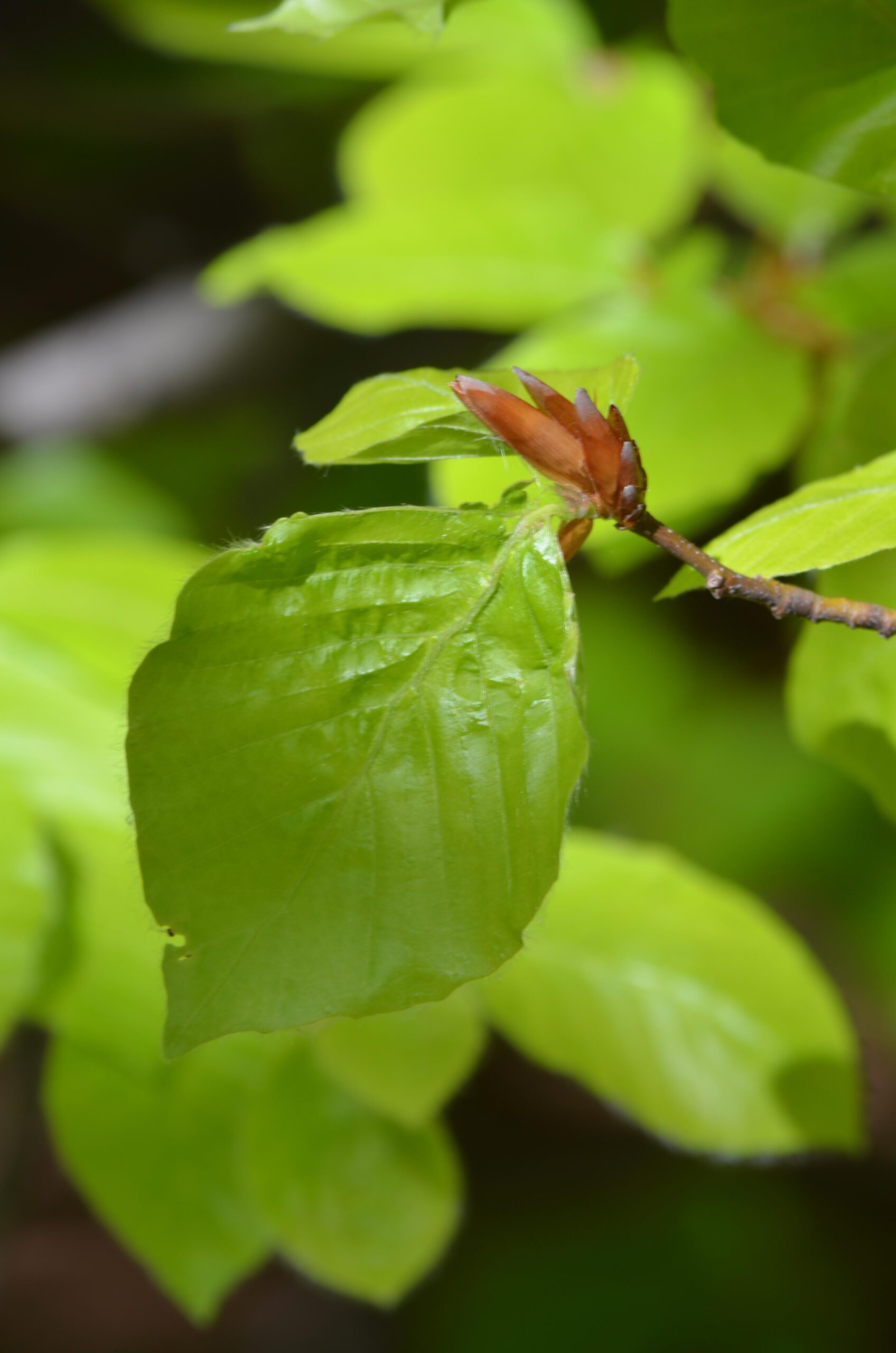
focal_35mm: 300
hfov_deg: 4.6
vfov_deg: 6.9
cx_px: 448
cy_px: 676
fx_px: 11248
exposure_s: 1/100
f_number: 8
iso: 100
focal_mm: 200
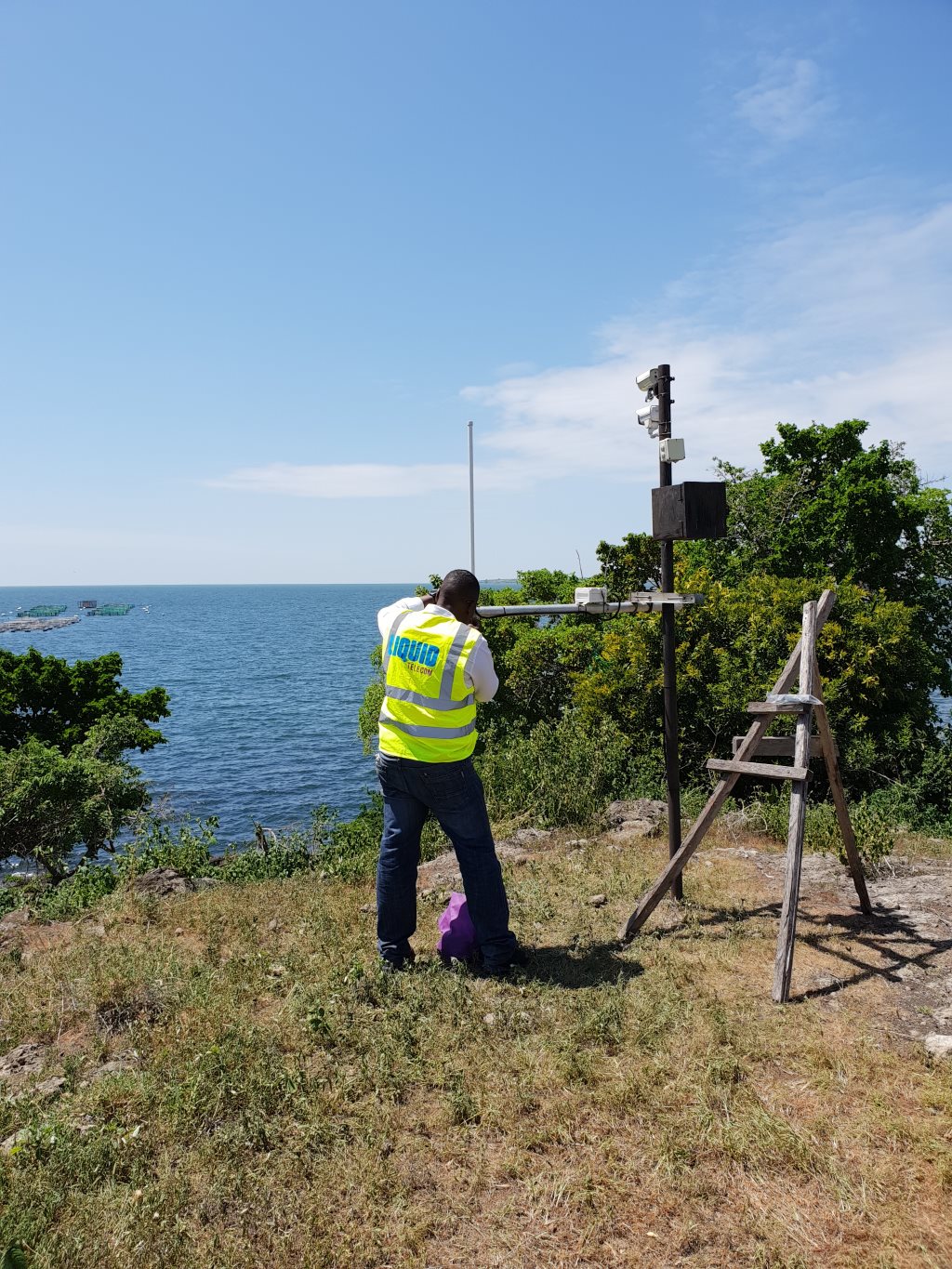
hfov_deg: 53.1
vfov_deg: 67.3
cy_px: 634
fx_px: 953
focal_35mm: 26
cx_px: 476
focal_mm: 4.3
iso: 50
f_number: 2.4
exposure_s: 1/1259
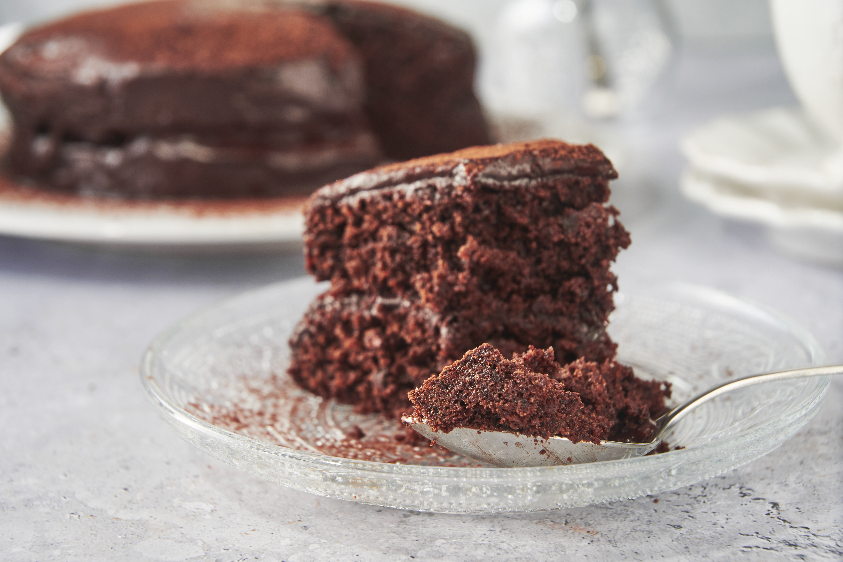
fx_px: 1932
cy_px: 281
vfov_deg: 16.6
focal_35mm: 82
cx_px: 422
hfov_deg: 24.6
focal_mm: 55
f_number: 8
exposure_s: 1/125
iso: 100
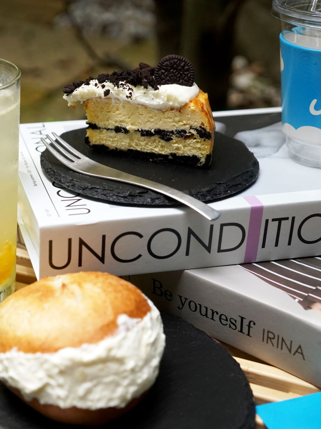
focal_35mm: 73
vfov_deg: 26.7
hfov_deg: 20.1
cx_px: 97
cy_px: 214
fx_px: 903
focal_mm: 50
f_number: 4
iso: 3200
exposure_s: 1/2500
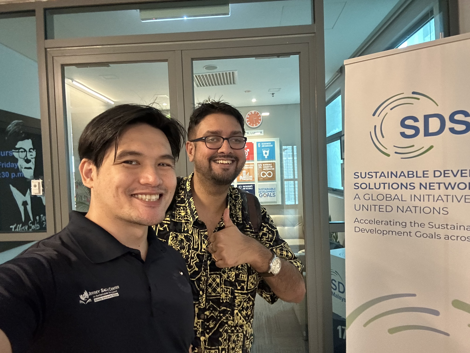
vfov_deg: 58.9
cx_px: 235
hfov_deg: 73.9
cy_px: 176
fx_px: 312
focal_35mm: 23
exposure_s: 1/25
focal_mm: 2.69
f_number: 1.9
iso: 640
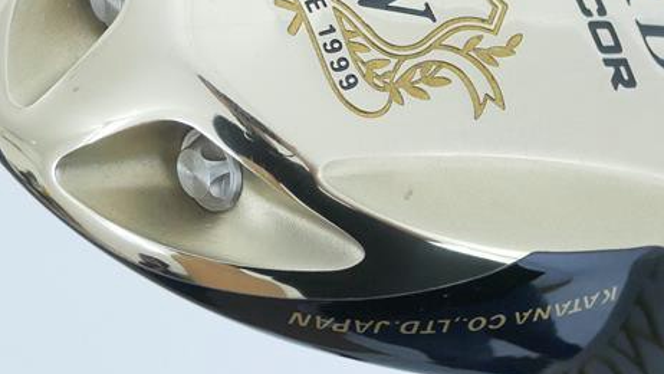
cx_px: 780
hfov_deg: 13.9
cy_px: -12
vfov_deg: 8.0
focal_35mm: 151
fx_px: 2659
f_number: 4.5
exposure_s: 1/60
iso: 1600
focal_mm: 25
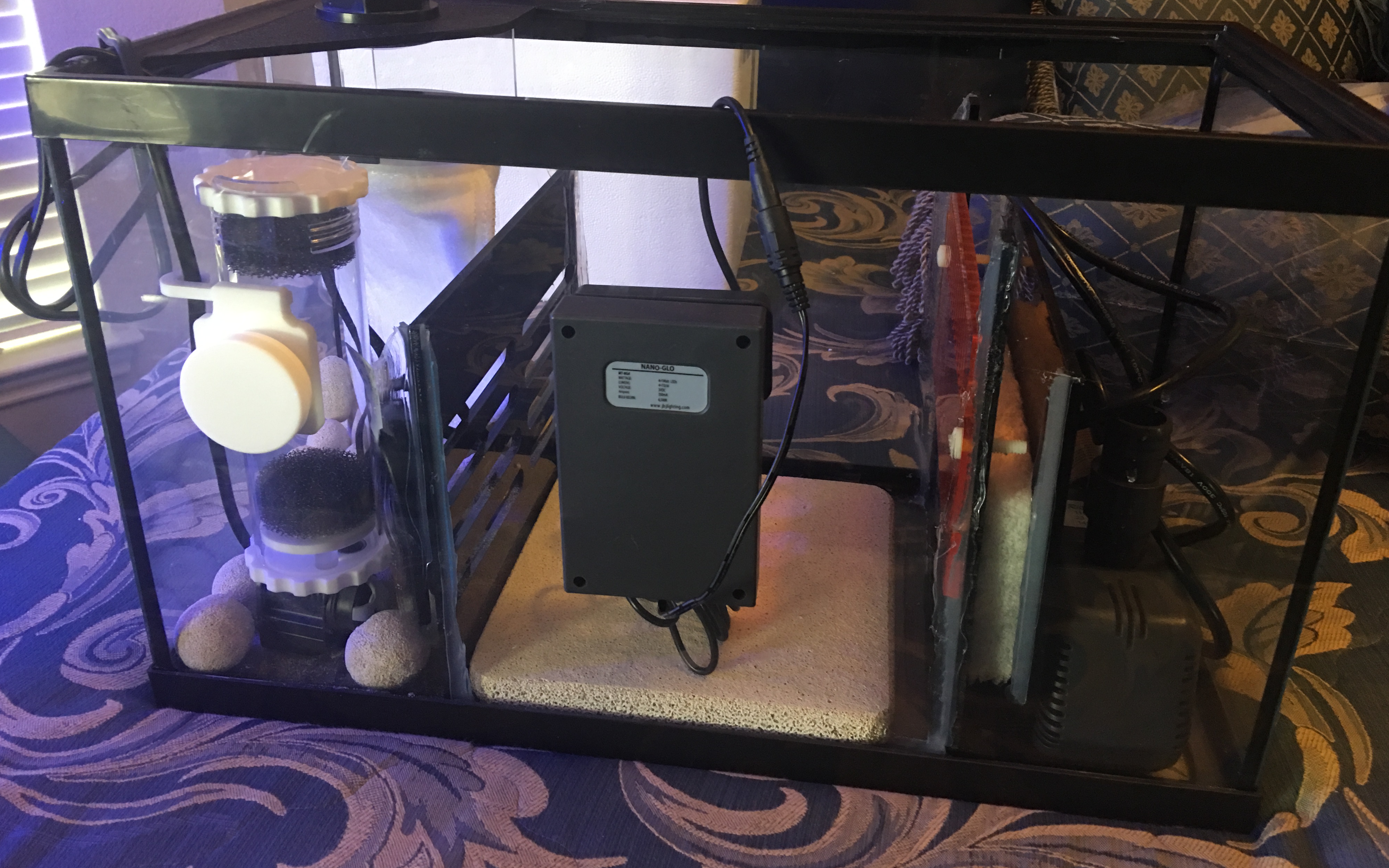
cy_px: 366
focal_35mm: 31
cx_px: 692
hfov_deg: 61.2
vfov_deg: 40.5
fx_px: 1174
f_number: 2.2
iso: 80
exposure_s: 1/8
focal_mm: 4.15
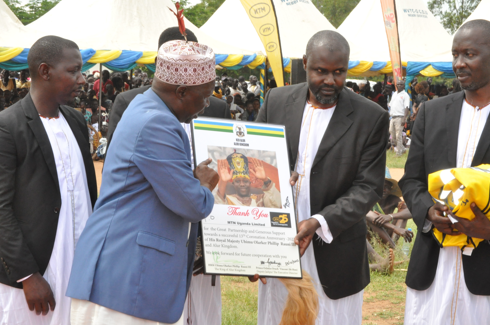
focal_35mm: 107
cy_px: 161
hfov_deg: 19.1
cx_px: 244
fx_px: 1455
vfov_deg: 12.8
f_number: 22
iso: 1600
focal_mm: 68
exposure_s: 1/200
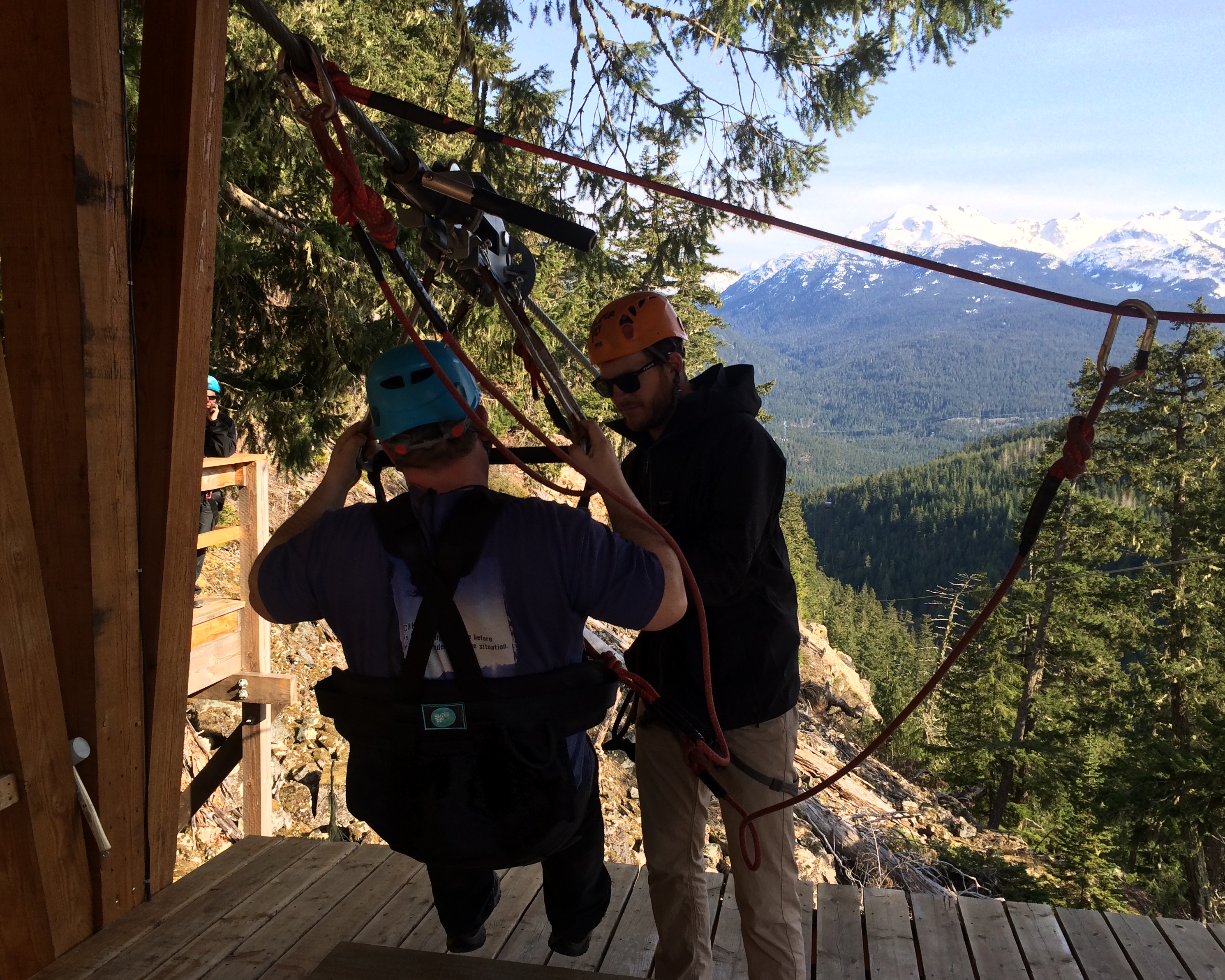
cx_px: 582
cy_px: 498
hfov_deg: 57.2
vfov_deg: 47.1
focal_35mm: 31
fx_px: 1124
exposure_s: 1/707
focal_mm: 4.15
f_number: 2.2
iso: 32
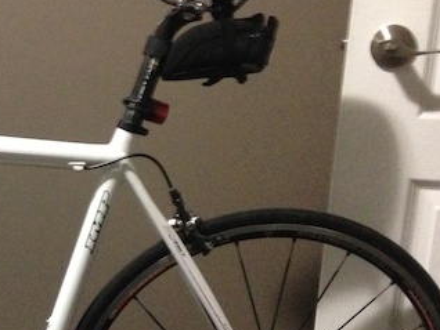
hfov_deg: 22.5
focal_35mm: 83
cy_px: 300
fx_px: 1056
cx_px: -21
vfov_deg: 17.5
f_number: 2.4
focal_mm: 4.12
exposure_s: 1/15
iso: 500
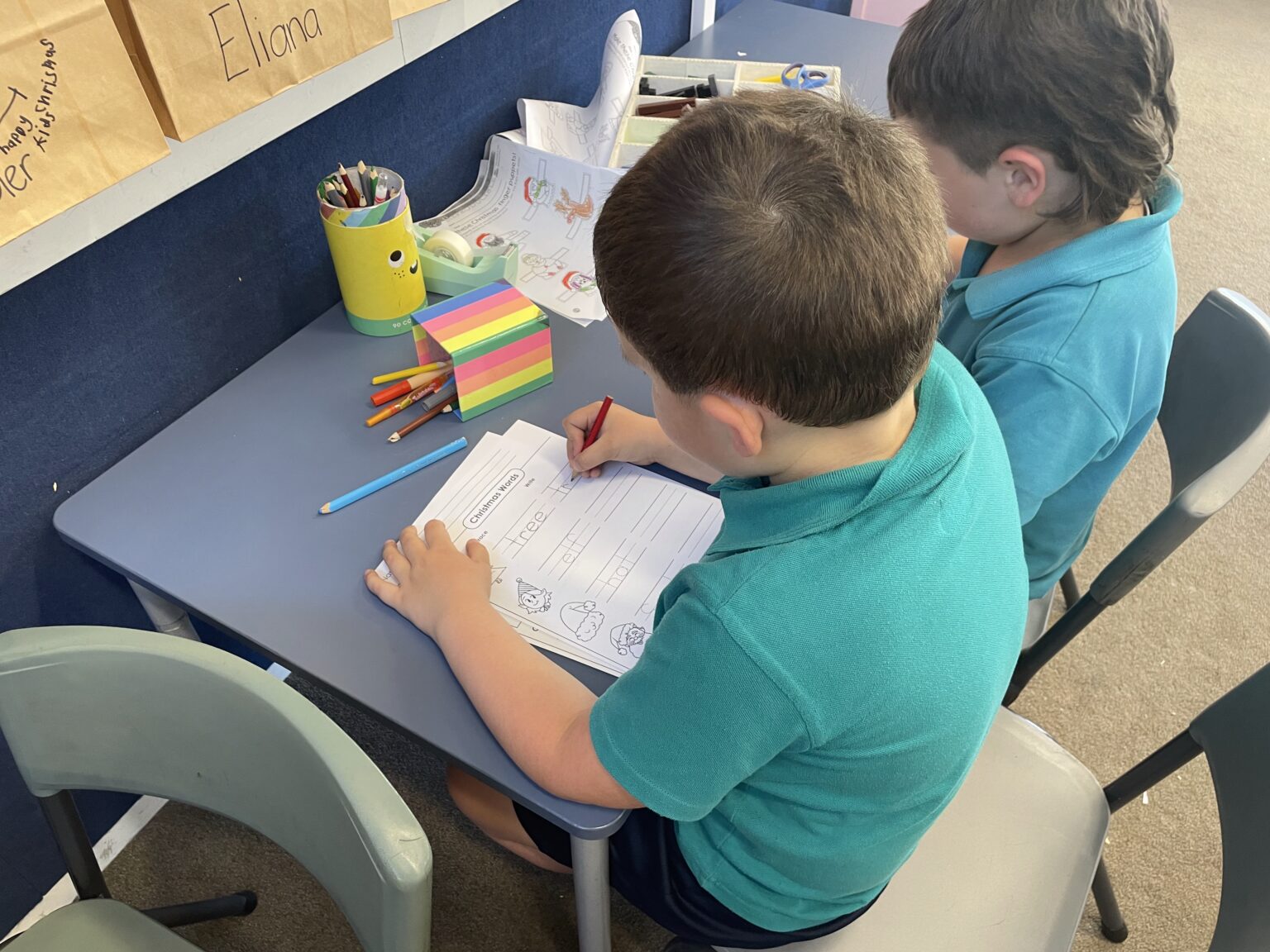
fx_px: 954
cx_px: 635
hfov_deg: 67.3
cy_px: 476
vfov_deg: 53.1
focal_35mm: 26
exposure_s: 1/50
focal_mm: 4.2
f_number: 1.6
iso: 80
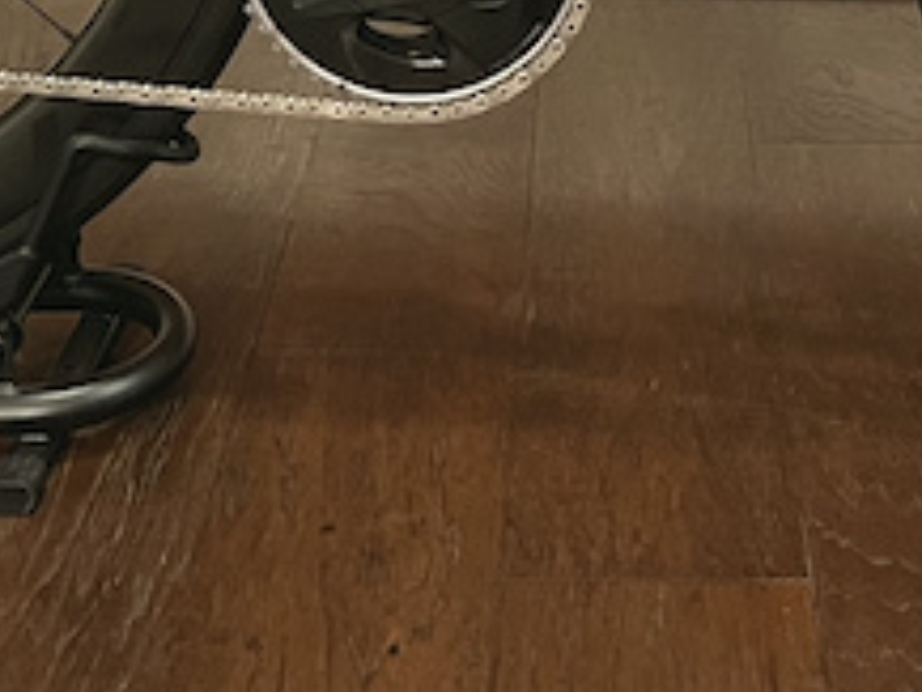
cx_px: 616
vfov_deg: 13.7
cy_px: -569
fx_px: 2558
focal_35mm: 96
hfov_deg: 20.4
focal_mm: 5.7
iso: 500
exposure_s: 1/40
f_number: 1.5
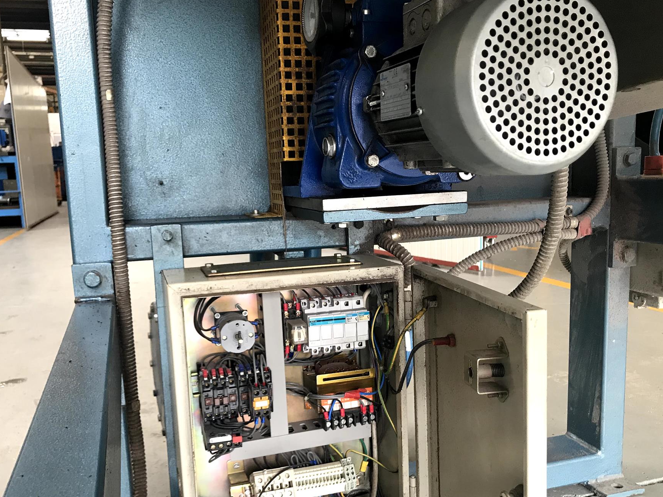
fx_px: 632
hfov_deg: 55.4
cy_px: 284
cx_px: 327
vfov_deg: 42.8
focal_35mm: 33
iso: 32
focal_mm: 3.99
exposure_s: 1/33
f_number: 1.8
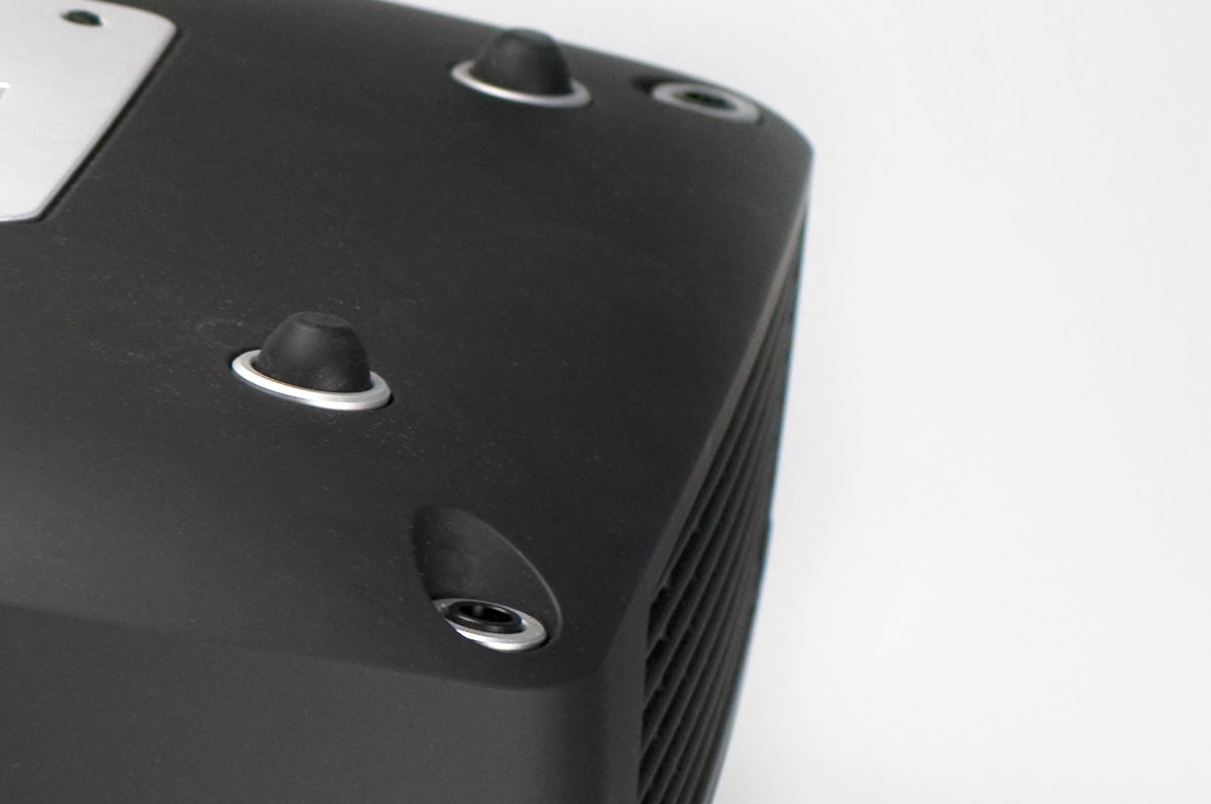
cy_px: 496
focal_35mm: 270
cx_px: -770
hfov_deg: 7.5
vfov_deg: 5.1
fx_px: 9071
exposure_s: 1/125
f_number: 5.6
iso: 200
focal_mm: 50
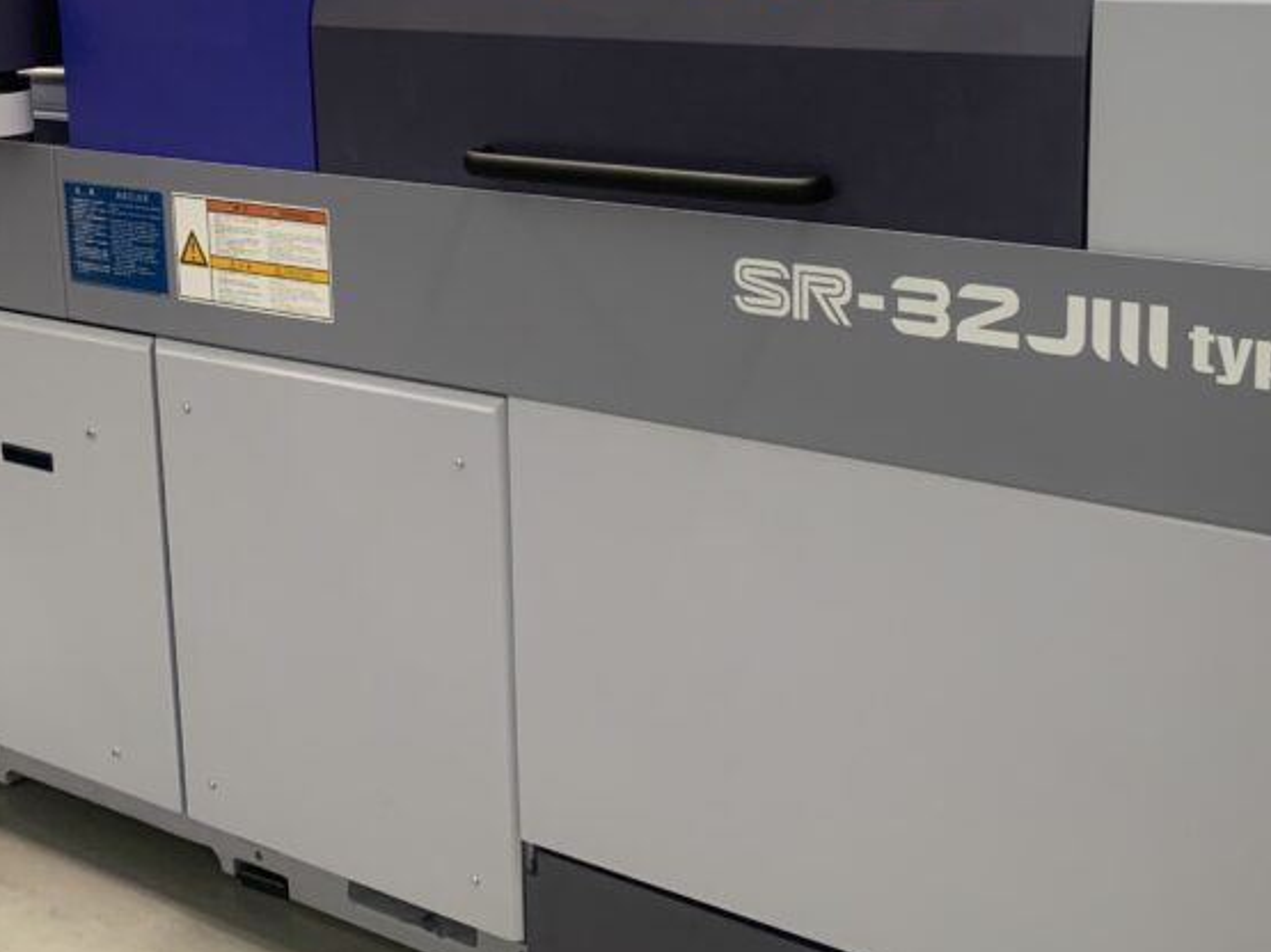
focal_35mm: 48
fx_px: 1762
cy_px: 197
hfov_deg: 39.6
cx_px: 687
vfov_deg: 29.6
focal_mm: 4.25
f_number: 1.8
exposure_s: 1/60
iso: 160
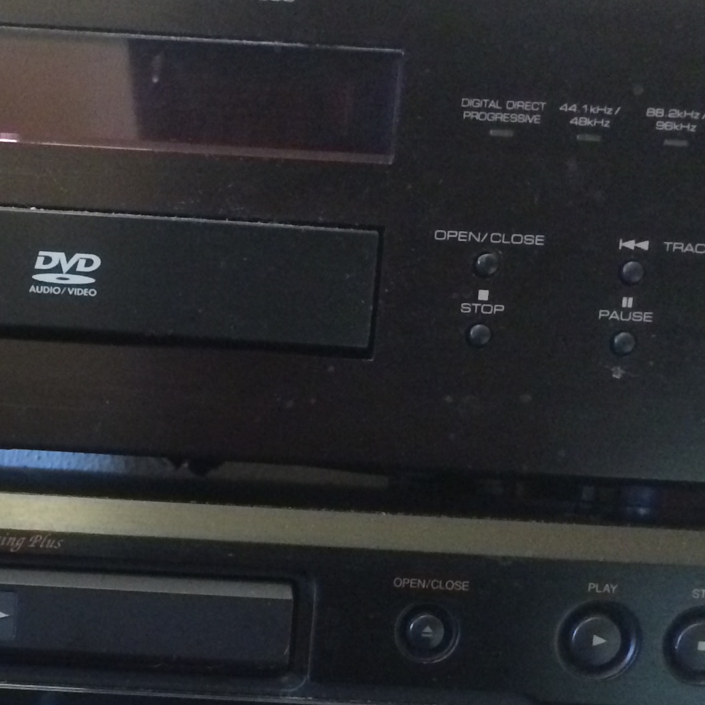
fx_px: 1820
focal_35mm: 79
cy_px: 706
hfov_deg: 21.1
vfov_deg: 21.2
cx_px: -21
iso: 400
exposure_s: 1/17
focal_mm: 4.15
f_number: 2.2
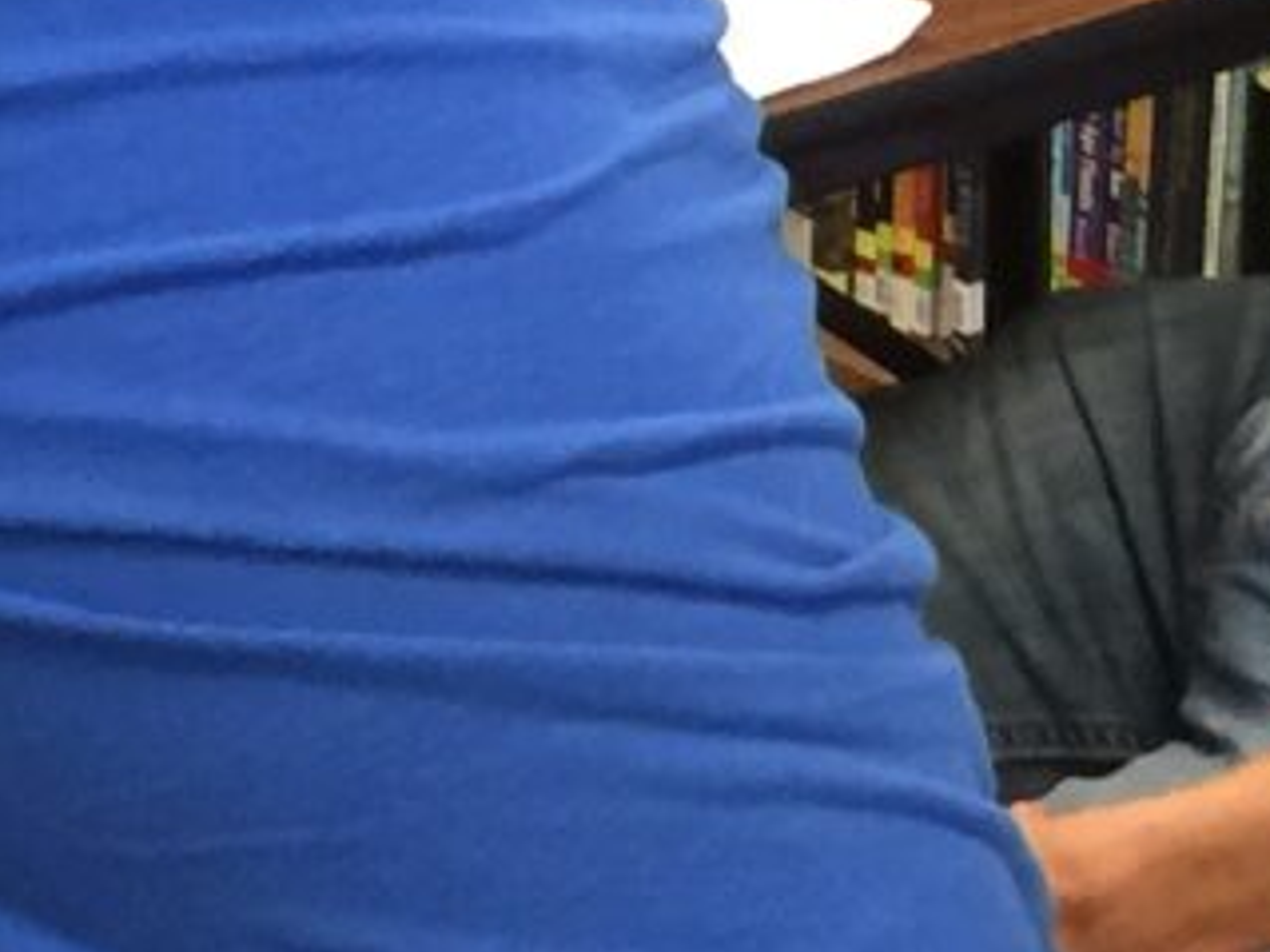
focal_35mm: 186
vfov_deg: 7.1
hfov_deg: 9.9
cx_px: -1218
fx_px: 6821
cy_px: -1972
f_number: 2.2
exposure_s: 1/15
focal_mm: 4.15
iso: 50
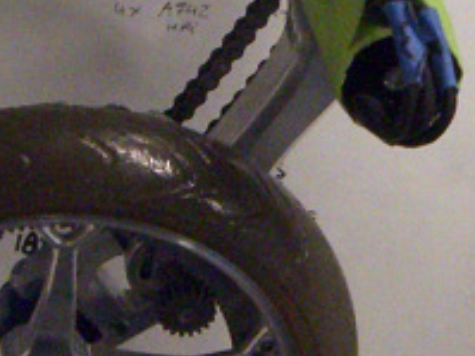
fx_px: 2619
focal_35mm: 191
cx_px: 427
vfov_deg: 7.8
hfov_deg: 10.3
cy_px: 60
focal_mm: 6.2
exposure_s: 1/80
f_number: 2.7
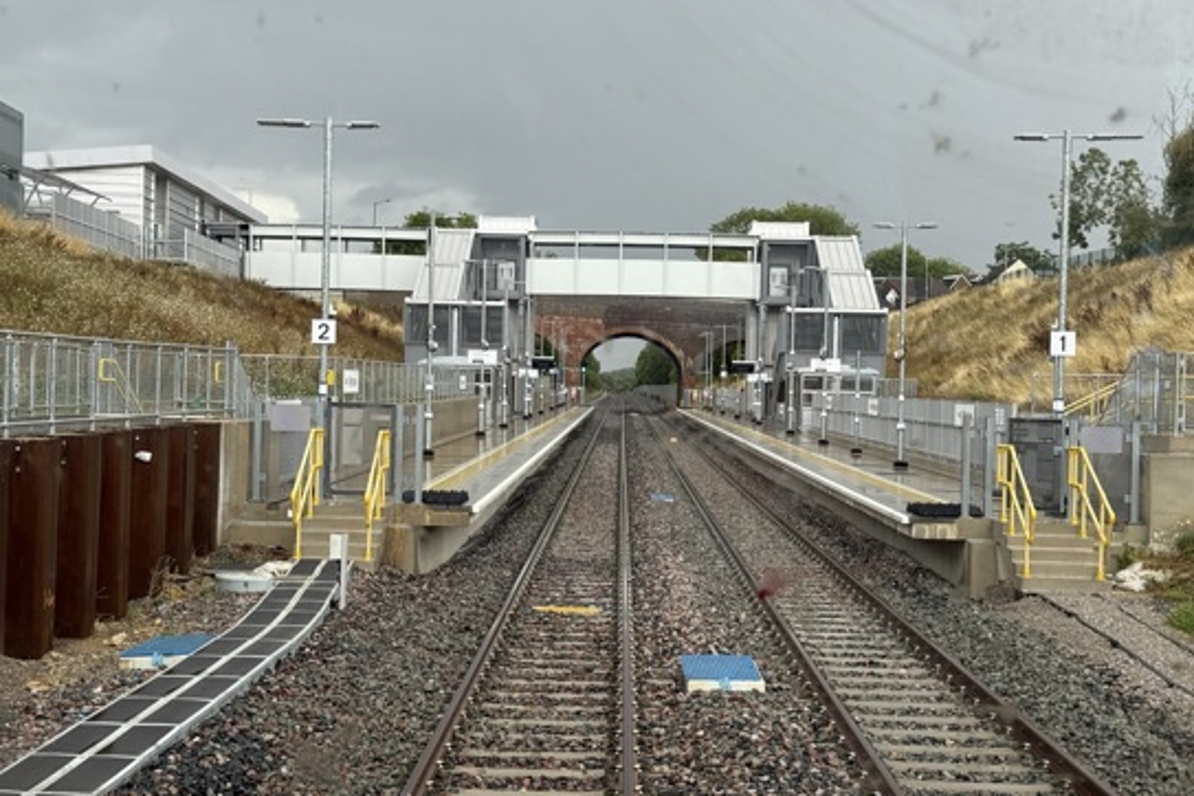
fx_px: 1691
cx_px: 595
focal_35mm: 51
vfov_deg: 26.5
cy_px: 405
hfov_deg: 38.9
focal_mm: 6.76
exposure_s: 1/1264
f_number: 1.78
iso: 64
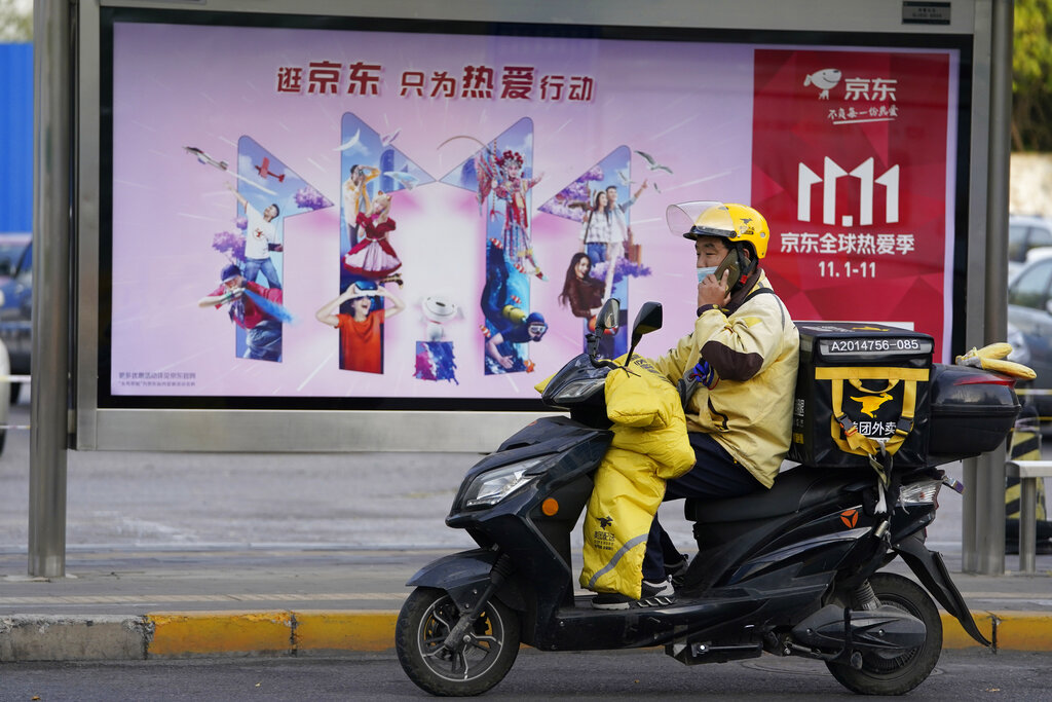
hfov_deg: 13.9
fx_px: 4325
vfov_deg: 9.3
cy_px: 351
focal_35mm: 148
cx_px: 526
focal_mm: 148
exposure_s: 1/1250
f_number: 4
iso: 800
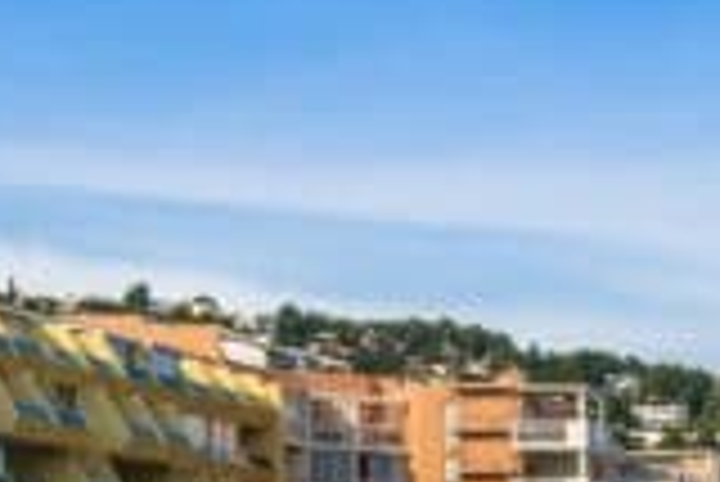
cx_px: 1544
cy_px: 678
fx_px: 3003
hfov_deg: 11.9
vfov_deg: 9.0
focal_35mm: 150
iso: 100
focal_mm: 24
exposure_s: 1/1000
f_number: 5.6
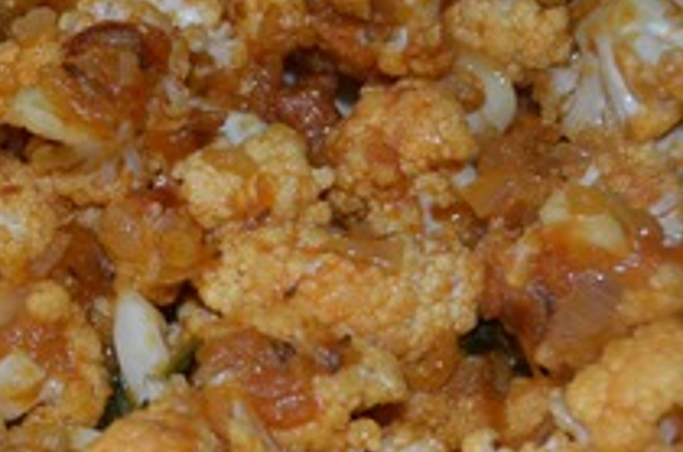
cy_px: 286
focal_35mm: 137
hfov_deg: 14.9
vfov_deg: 10.0
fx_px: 2593
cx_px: 88
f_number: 4.5
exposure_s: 1/60
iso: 720
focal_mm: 30
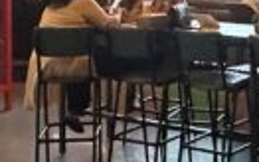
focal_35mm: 109
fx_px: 770
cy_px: -79
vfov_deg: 11.5
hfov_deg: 18.9
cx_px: 219
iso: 1000
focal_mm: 2.22
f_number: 2.2
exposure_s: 1/60
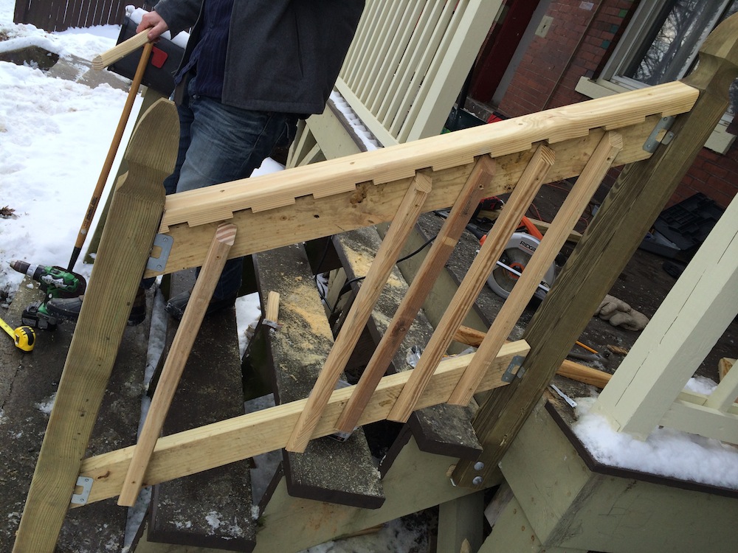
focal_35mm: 30
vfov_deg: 46.8
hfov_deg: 60.0
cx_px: 369
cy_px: 276
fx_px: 640
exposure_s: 1/461
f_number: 2.2
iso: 32
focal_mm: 4.12
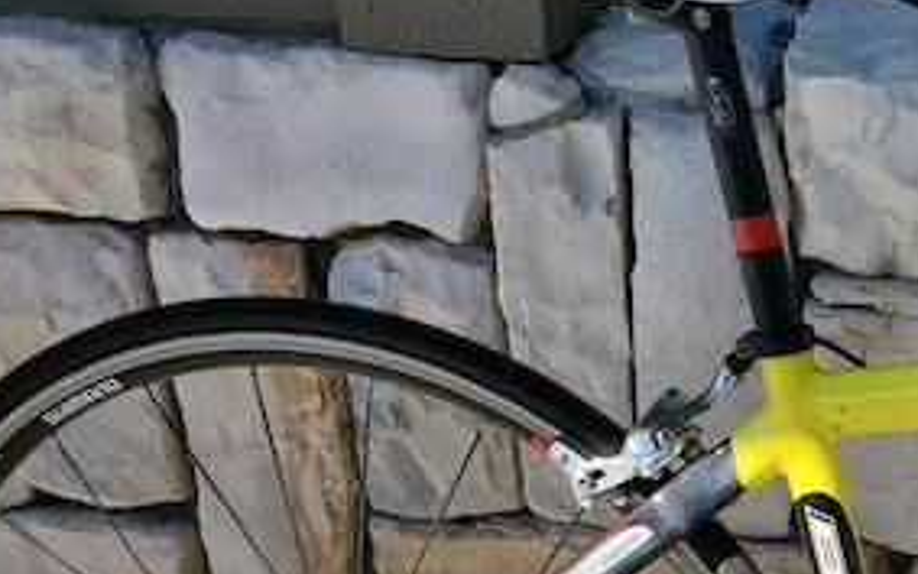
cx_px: 1152
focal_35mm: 78
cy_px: 675
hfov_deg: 23.7
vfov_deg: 16.1
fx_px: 1952
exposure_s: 1/1246
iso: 50
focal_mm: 4.3
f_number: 2.4
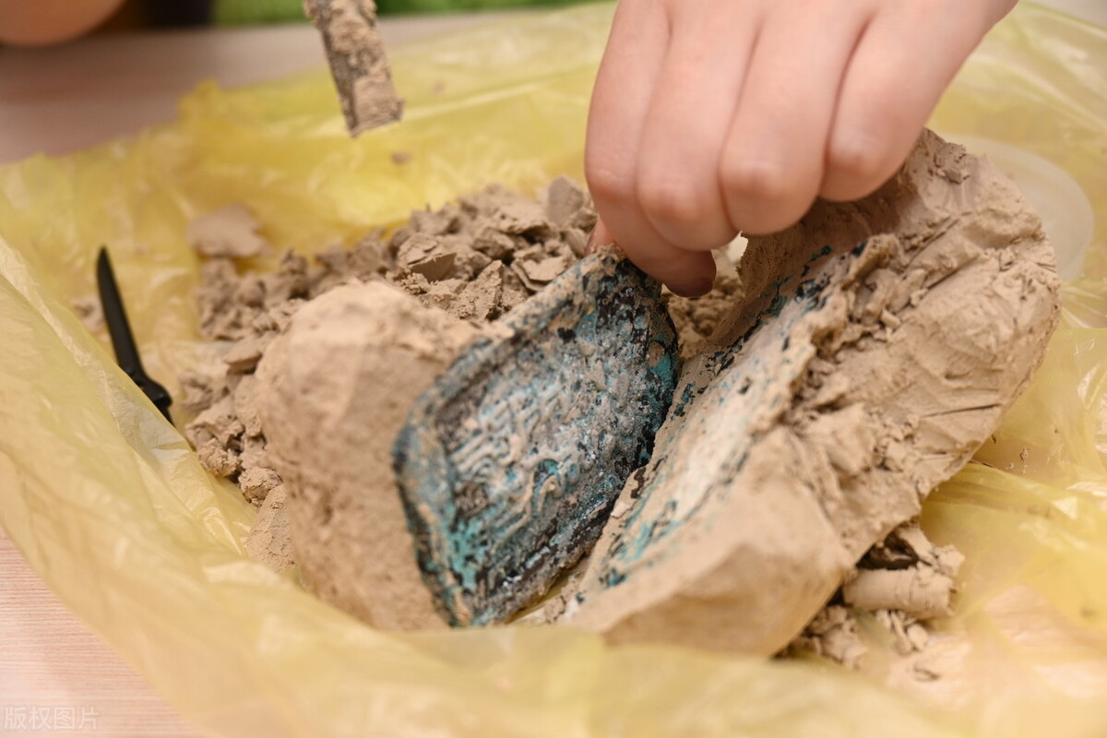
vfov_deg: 19.7
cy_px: 369
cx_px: 554
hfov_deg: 29.2
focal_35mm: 69
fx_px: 2122
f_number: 6.3
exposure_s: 1/125
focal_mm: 69
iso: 800
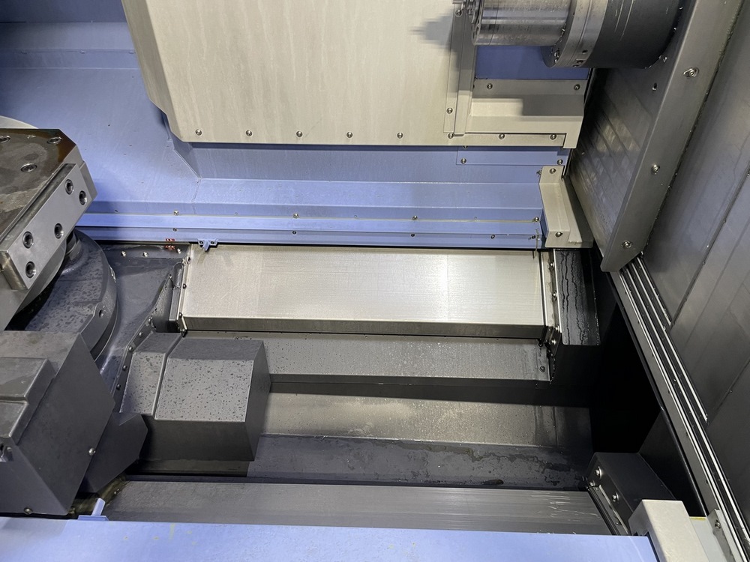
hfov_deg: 67.3
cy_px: 281
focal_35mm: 26
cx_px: 375
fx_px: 563
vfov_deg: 53.1
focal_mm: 4.2
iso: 100
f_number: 1.6
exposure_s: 1/60
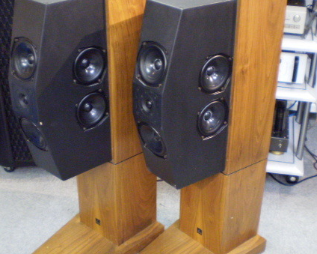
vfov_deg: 28.6
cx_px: 167
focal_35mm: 53
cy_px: 134
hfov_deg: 35.4
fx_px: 497
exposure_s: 1/15
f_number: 3.1
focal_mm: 6.3
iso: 500
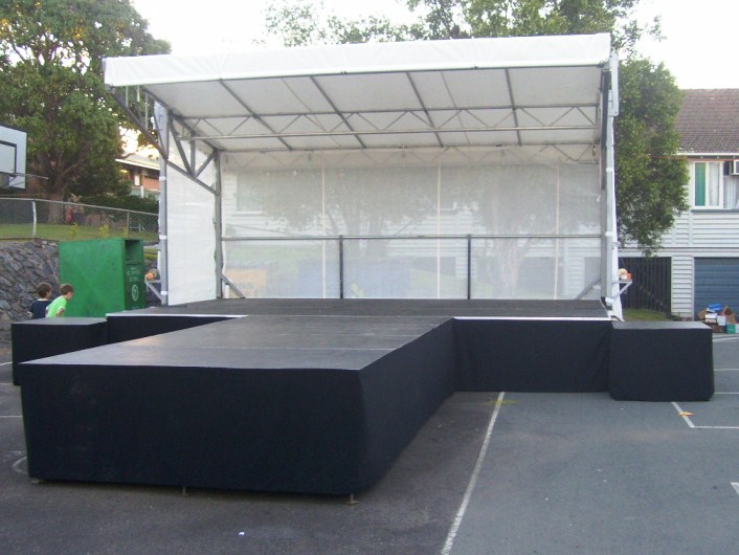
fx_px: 790
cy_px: 278
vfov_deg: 38.7
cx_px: 370
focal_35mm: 37
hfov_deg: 50.1
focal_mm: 6
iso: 125
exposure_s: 1/90
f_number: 2.7
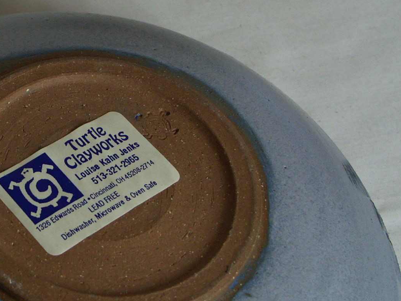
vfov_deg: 14.8
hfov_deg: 19.3
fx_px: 1158
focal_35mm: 100
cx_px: 35
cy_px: 164
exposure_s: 1/40
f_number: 4
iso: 100
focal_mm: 12.95
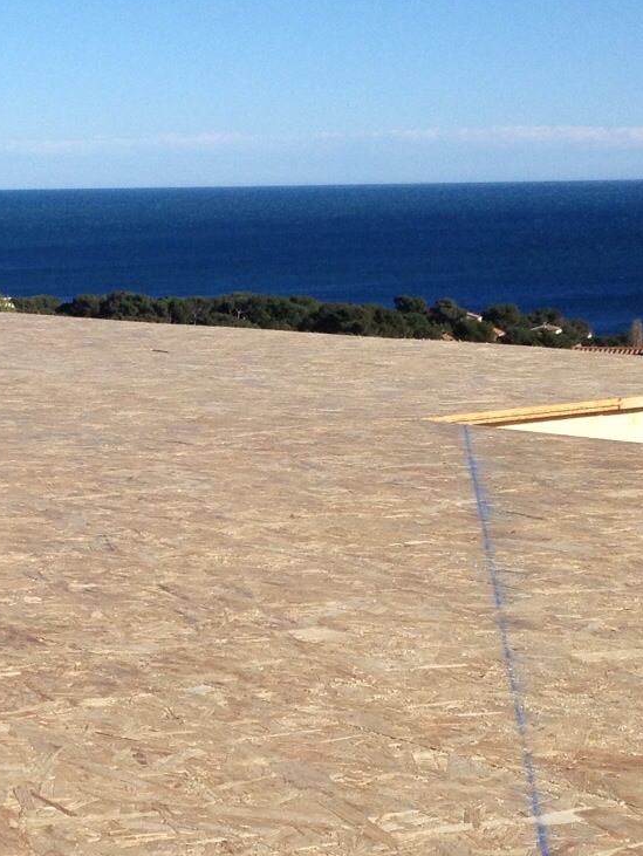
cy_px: 687
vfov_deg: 19.8
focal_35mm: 98
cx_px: 64
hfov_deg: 14.9
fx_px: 2425
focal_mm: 4.28
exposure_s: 1/2404
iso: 50
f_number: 2.4
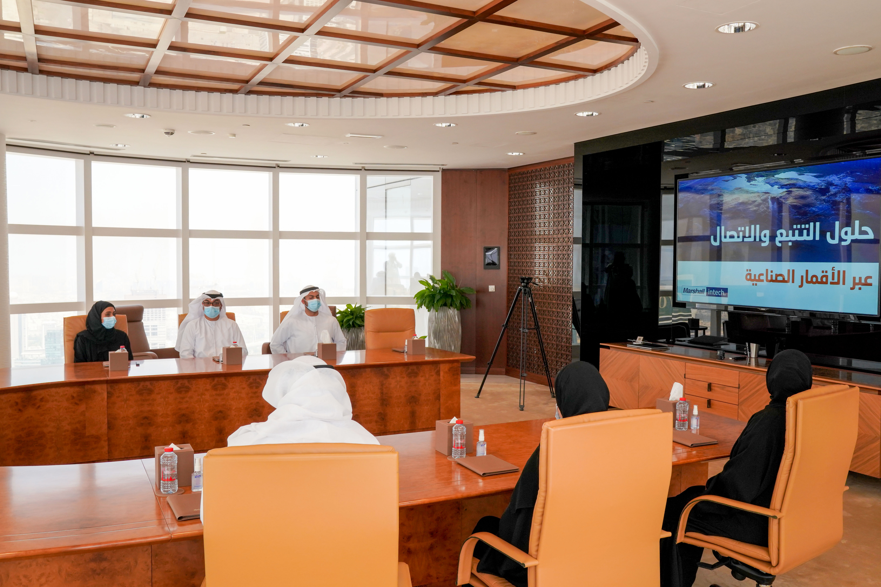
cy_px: 294
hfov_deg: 63.7
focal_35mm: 29
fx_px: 710
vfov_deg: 45.0
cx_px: 440
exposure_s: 1/200
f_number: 9
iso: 1250
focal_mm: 29
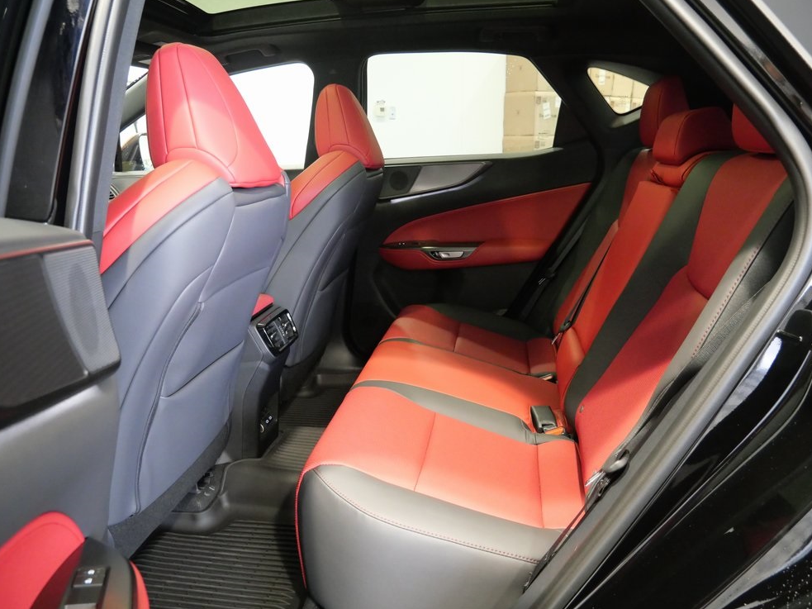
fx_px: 586
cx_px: 413
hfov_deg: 69.4
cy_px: 313
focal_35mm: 25
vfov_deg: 54.9
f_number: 3.5
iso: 3200
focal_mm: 12
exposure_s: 1/8
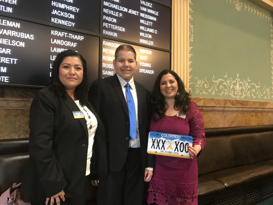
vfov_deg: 49.7
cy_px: 102
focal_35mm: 28
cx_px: 136
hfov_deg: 63.4
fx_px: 221
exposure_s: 1/15
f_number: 1.8
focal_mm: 4
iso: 100
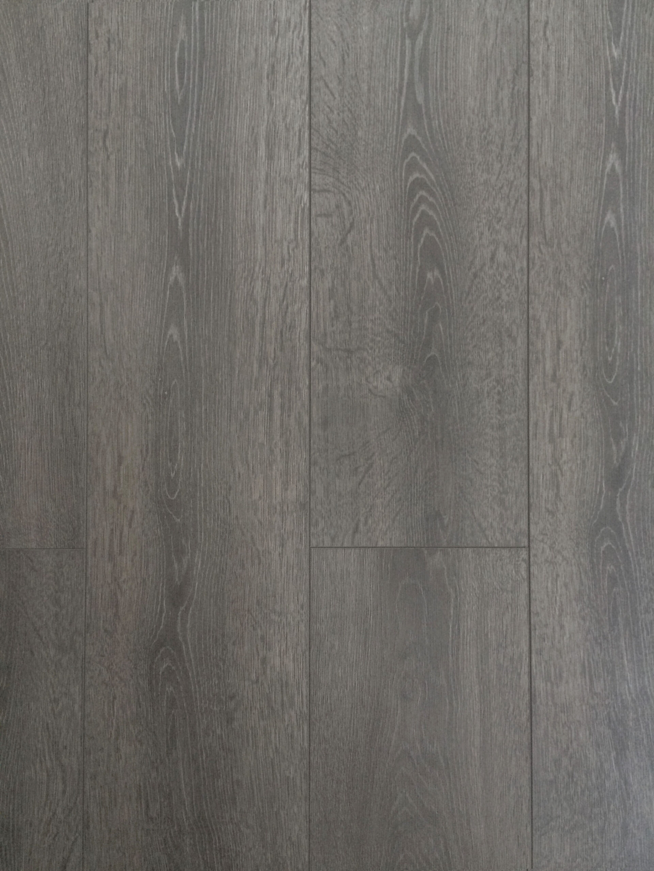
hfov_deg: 48.2
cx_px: 327
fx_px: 731
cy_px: 436
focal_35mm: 29
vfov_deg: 61.7
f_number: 2.2
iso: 250
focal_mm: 4.15
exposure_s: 1/33
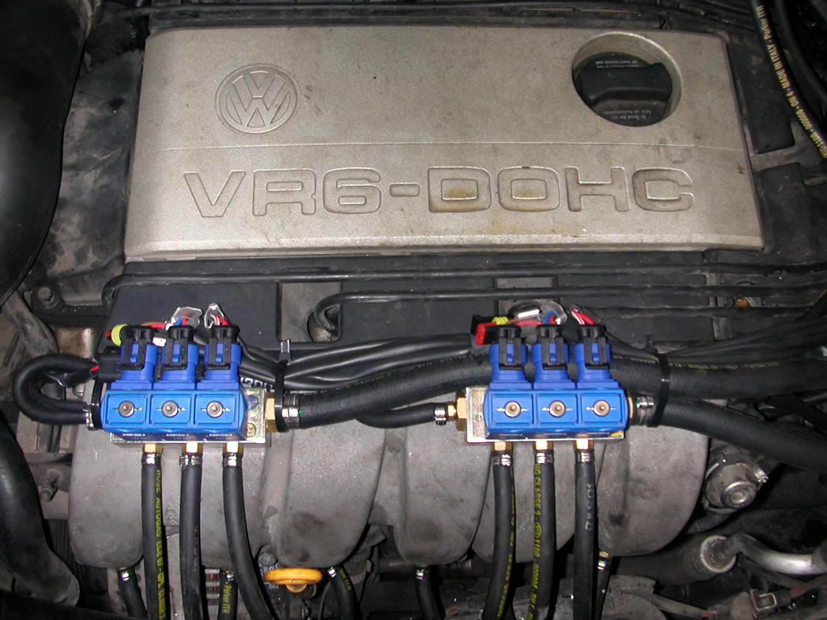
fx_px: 884
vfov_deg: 38.7
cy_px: 310
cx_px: 414
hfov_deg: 50.1
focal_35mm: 37
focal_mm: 5.6
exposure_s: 1/59.9
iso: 100
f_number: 2.7
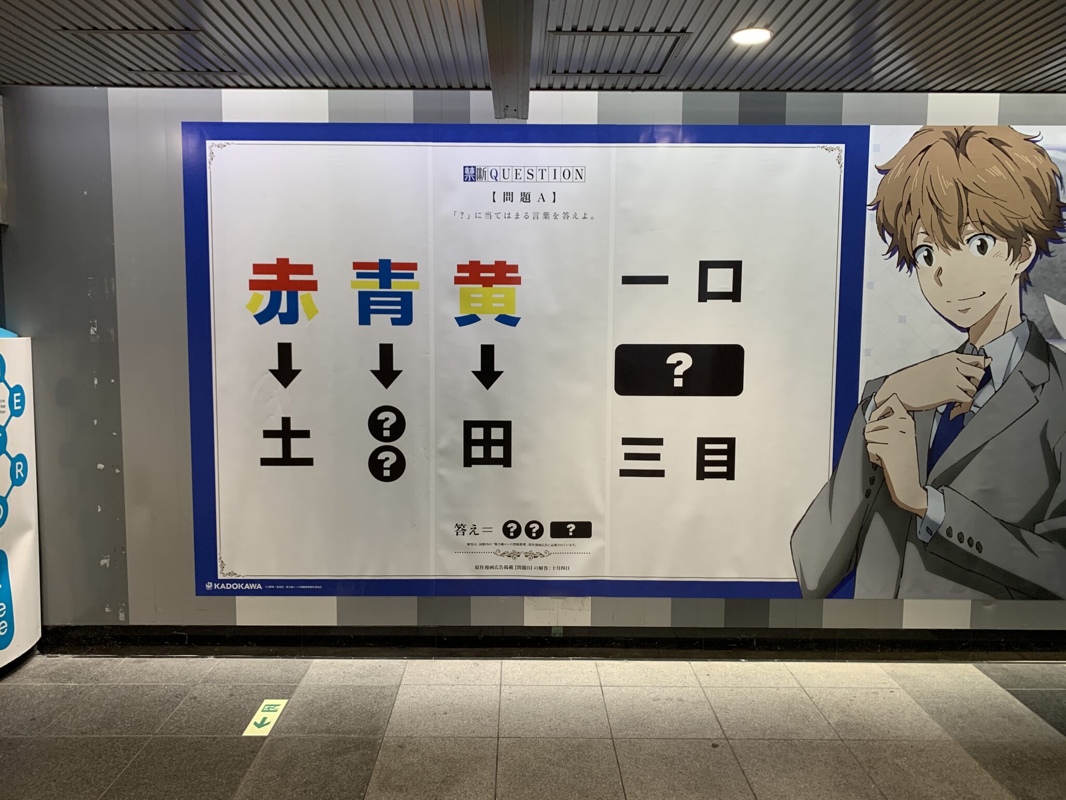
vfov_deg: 53.1
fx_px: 801
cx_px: 533
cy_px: 400
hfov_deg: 67.3
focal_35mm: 26
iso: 80
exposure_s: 1/100
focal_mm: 4.25
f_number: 1.8
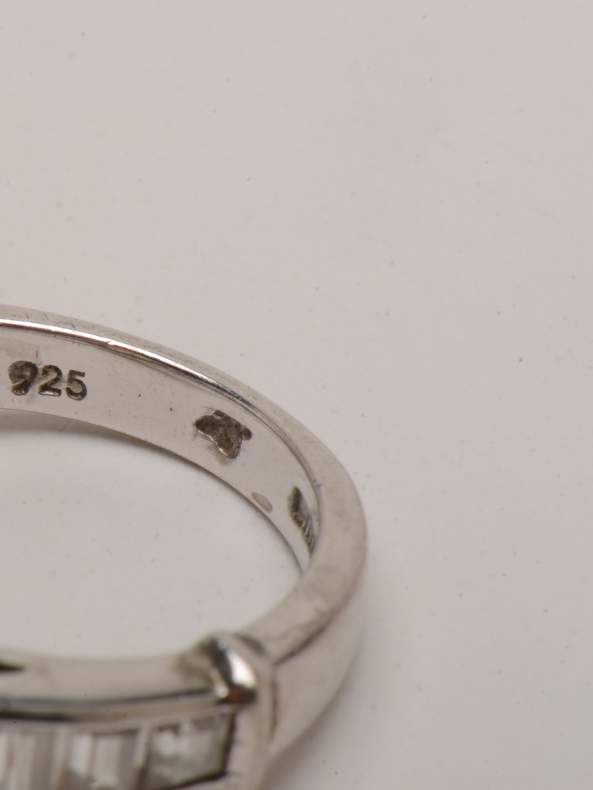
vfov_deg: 10.6
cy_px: 396
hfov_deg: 8.0
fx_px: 4243
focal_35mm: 186
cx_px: 68
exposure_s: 1/160
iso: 100
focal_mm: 85
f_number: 32
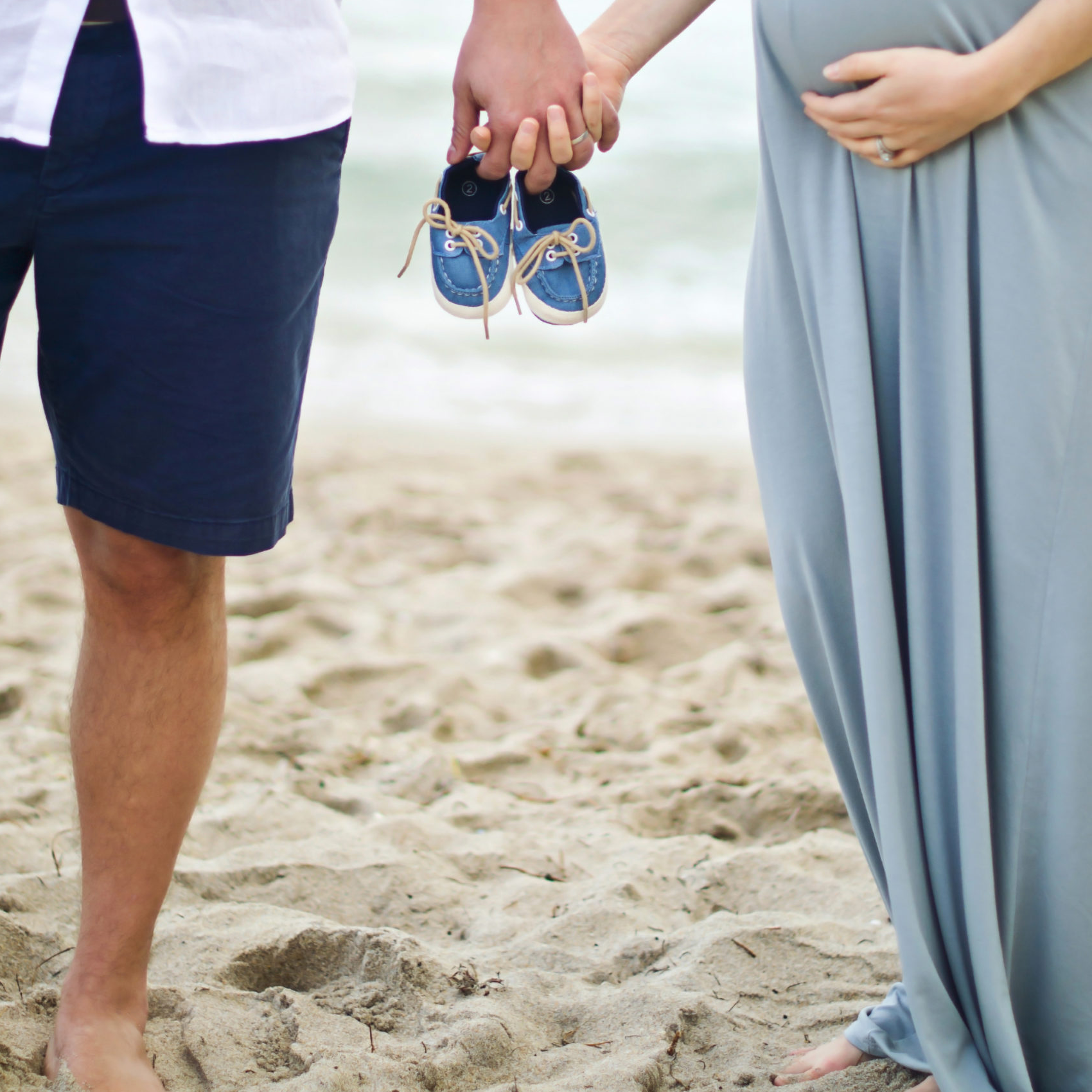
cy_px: 345
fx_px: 3426
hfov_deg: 18.1
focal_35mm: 96
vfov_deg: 18.0
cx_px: 546
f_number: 1.4
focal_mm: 50
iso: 200
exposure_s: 1/1600
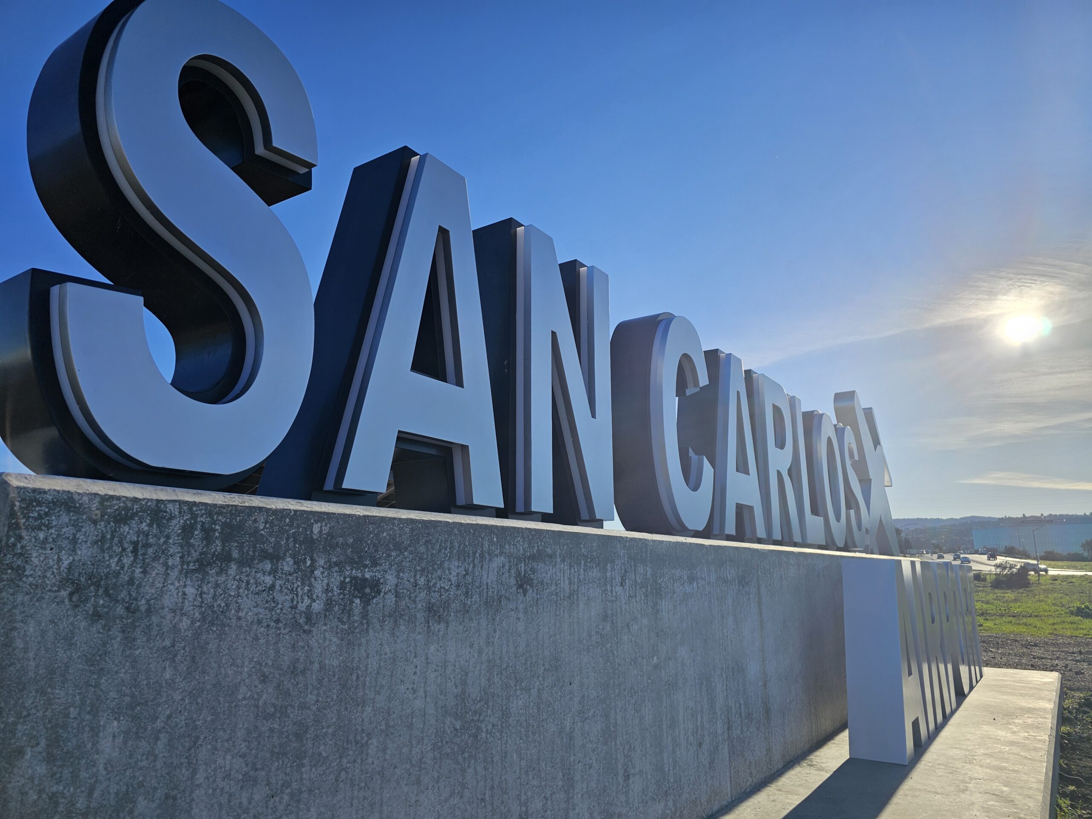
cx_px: 546
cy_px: 410
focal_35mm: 23
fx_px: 726
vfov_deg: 58.9
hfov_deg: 73.9
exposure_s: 1/1686
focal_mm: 6.3
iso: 12
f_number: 1.7
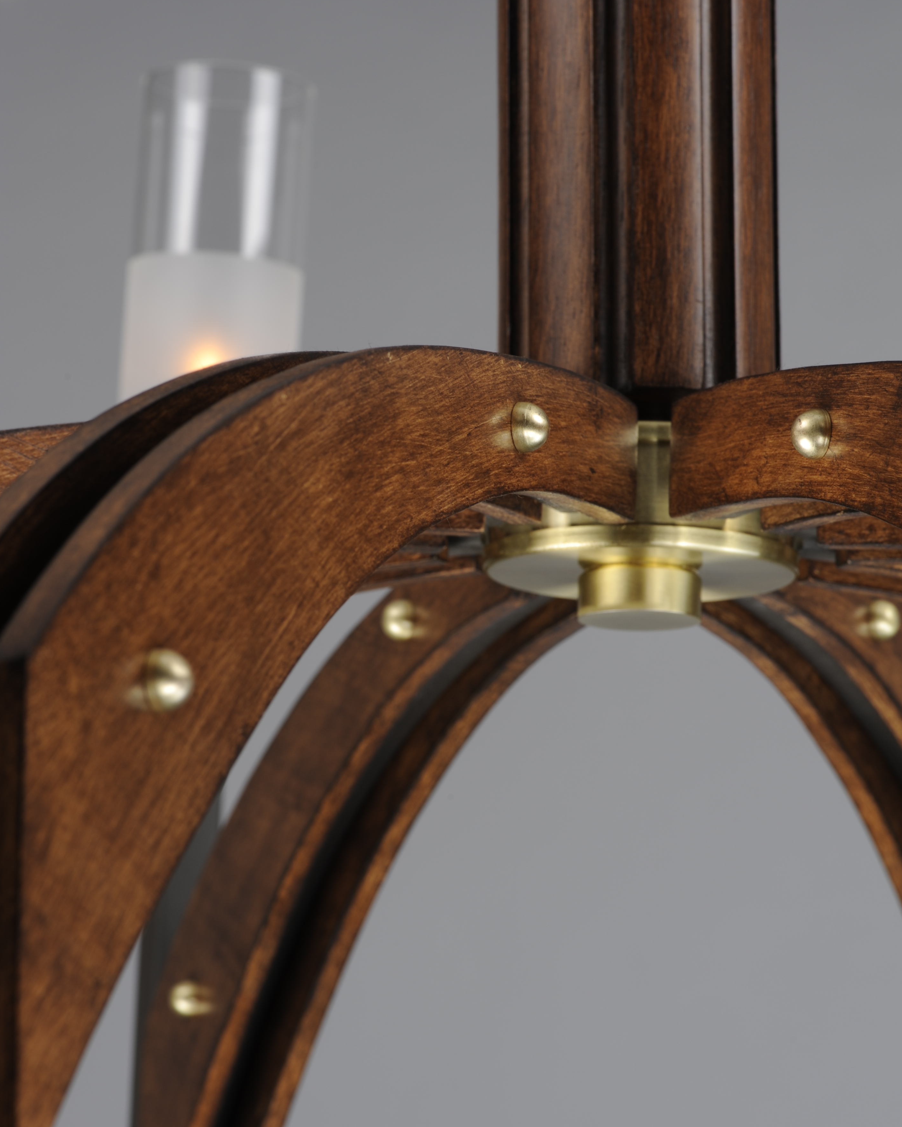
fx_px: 3971
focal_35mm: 119
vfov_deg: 16.2
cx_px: 452
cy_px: 597
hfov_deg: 13.0
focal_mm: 105
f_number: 14
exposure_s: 1/80
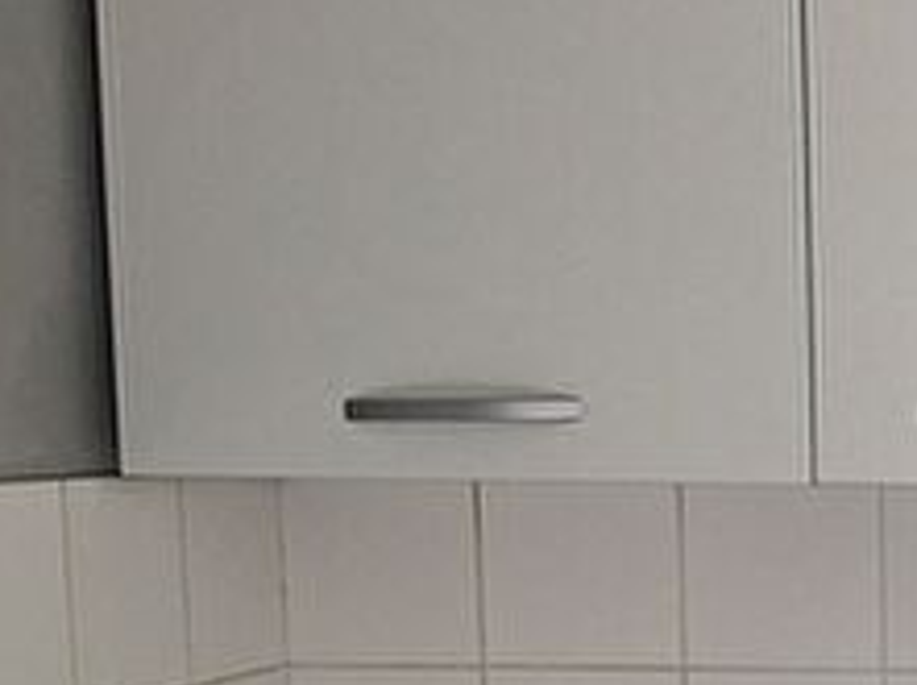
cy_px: 737
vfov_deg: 15.6
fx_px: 2433
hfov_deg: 18.5
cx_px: 1444
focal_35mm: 92
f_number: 2.2
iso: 32
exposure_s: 1/184
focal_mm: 4.15
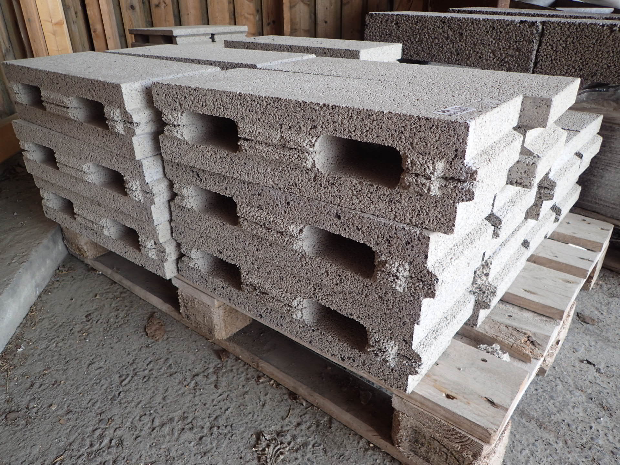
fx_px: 448
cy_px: 232
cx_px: 310
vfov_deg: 54.9
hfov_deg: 69.4
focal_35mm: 25
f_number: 2
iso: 100
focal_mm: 4.5
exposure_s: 1/60
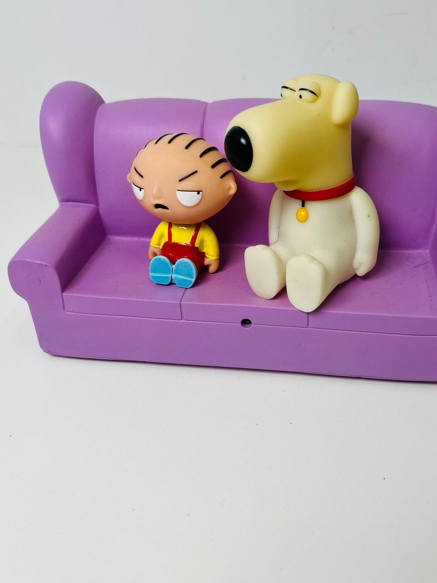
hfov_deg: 42.8
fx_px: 555
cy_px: 270
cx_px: 257
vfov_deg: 55.3
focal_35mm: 33
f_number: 1.6
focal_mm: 5.1
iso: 50
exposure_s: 1/353
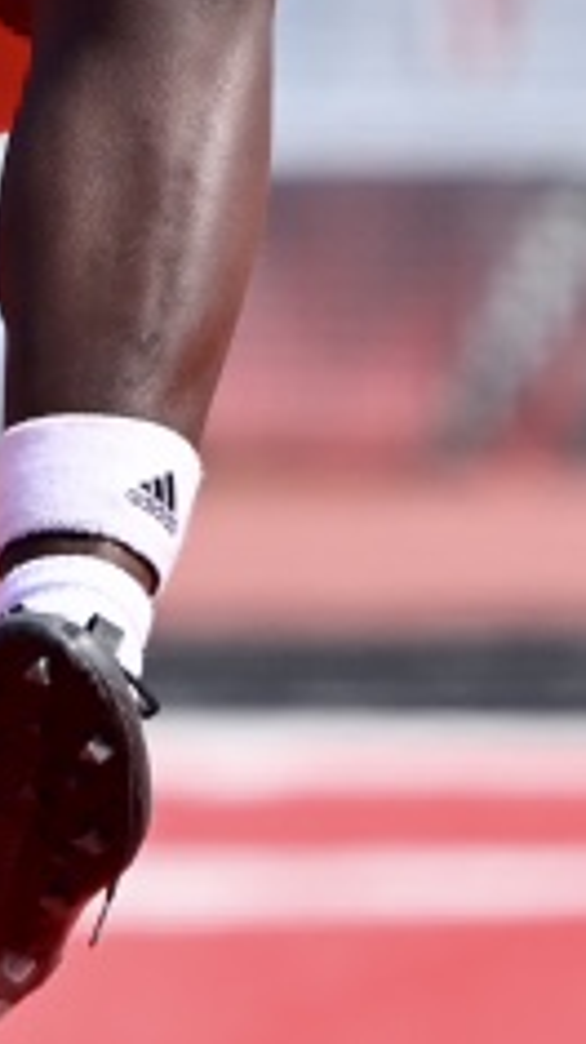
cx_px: -690
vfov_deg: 2.0
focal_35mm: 1089
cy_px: -209
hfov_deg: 1.1
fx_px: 30115
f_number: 2.8
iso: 200
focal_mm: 160
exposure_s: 1/3200
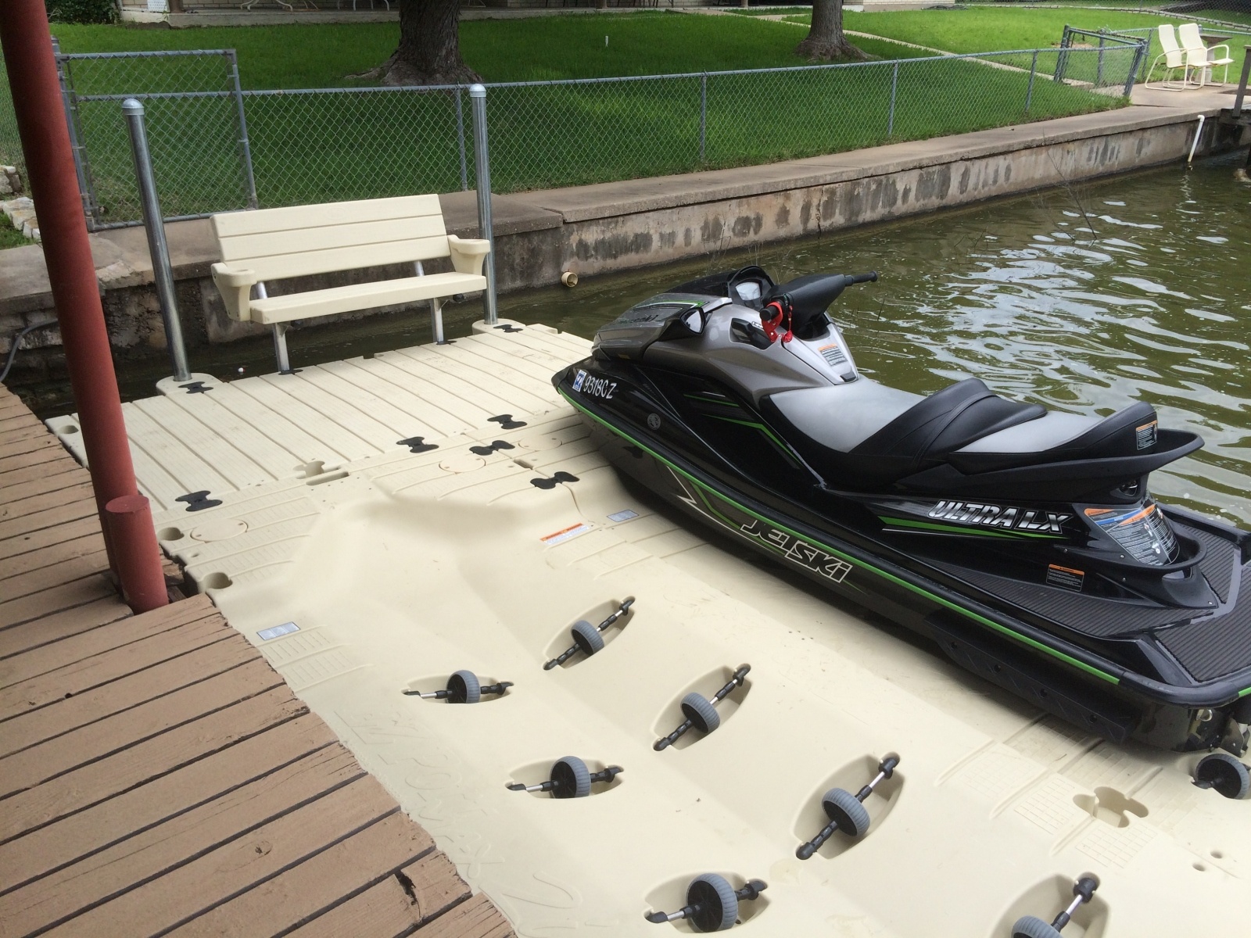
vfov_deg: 48.2
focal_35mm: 29
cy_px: 469
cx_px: 626
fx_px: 1048
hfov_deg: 61.7
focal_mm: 4.15
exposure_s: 1/1414
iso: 32
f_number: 2.2
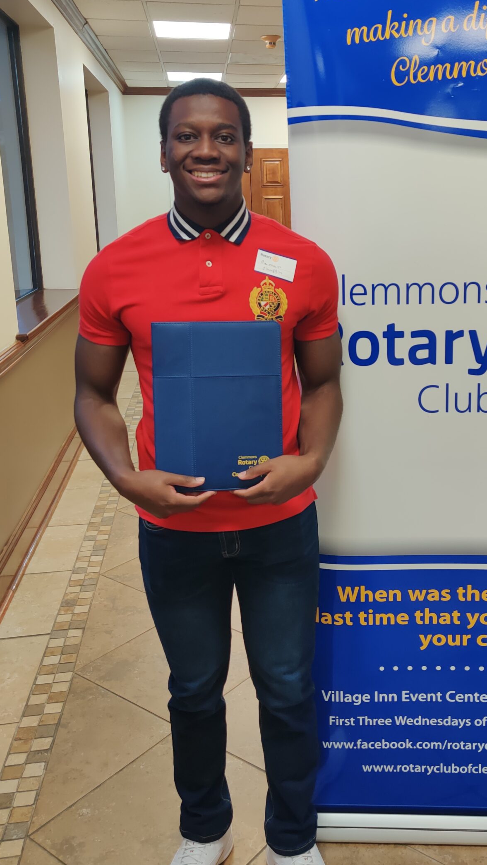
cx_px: 338
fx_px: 826
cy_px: 373
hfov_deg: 32.5
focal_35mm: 36
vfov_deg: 55.1
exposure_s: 1/50
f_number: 1.65
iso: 200
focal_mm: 4.75
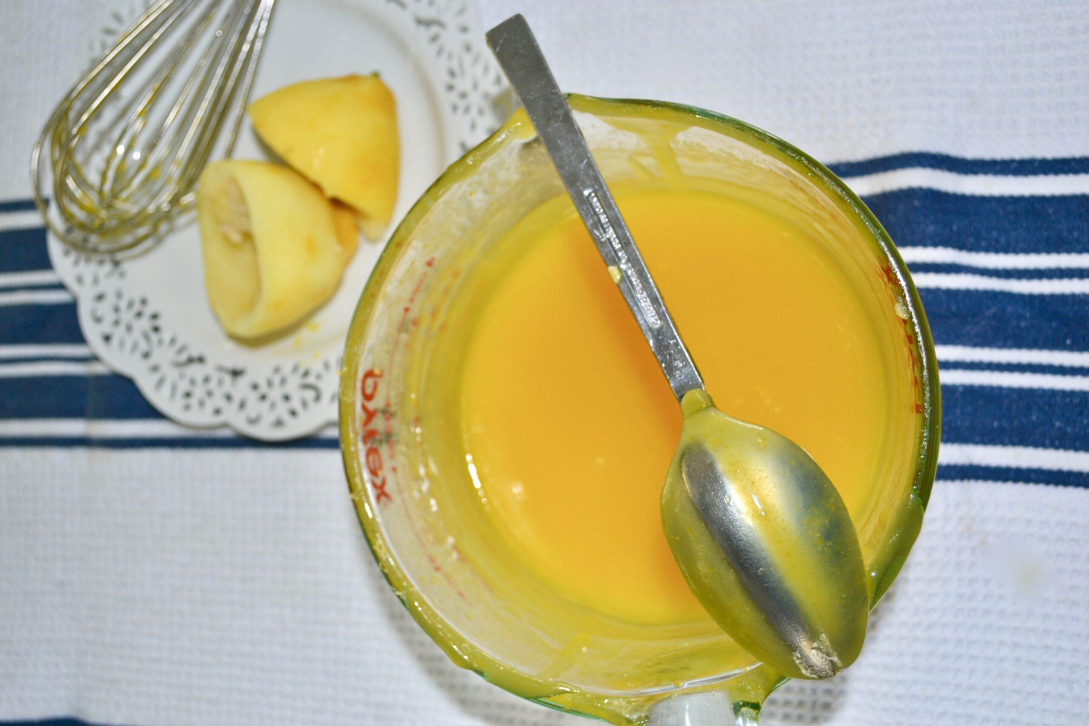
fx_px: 1180
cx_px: 544
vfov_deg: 34.2
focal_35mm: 39
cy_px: 363
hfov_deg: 49.6
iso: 220
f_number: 4.2
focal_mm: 26
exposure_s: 1/60
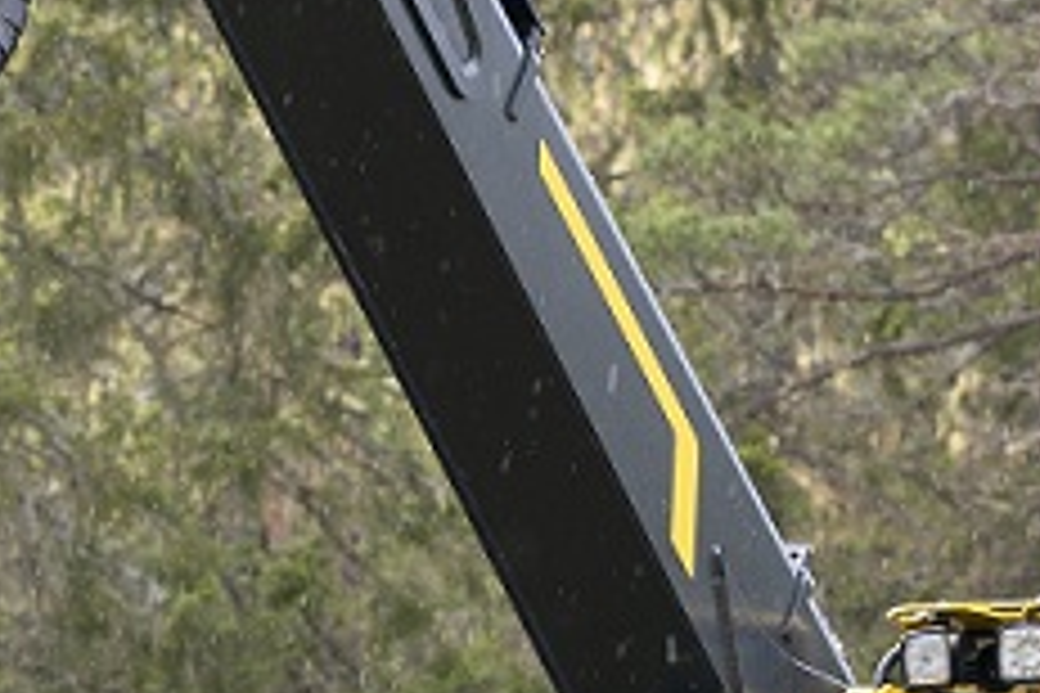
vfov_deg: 2.6
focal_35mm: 530
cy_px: 1476
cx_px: 306
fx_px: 15310
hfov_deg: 3.9
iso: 250
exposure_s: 1/160
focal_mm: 85
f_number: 4
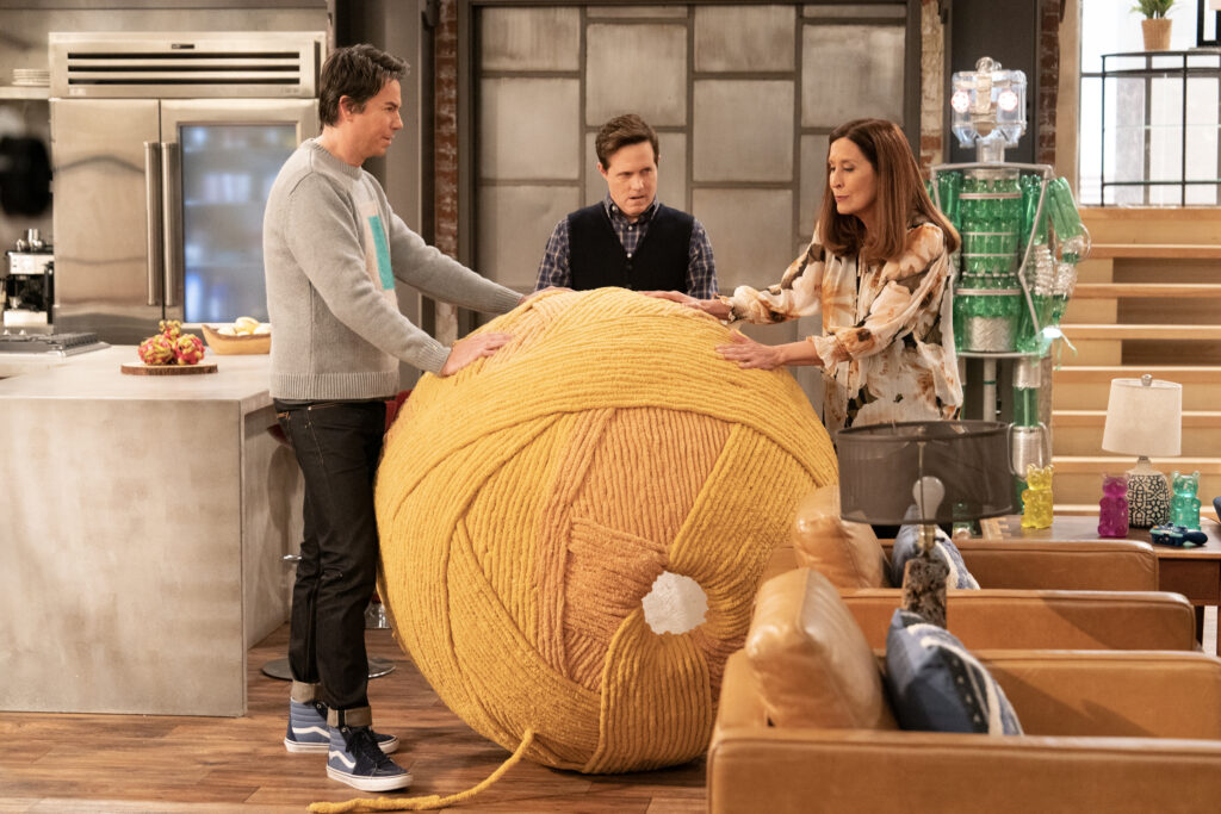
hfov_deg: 28.8
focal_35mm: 70
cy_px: 407
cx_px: 610
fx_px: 2374
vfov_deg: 19.5
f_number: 3.5
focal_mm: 70
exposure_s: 1/200
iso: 4000
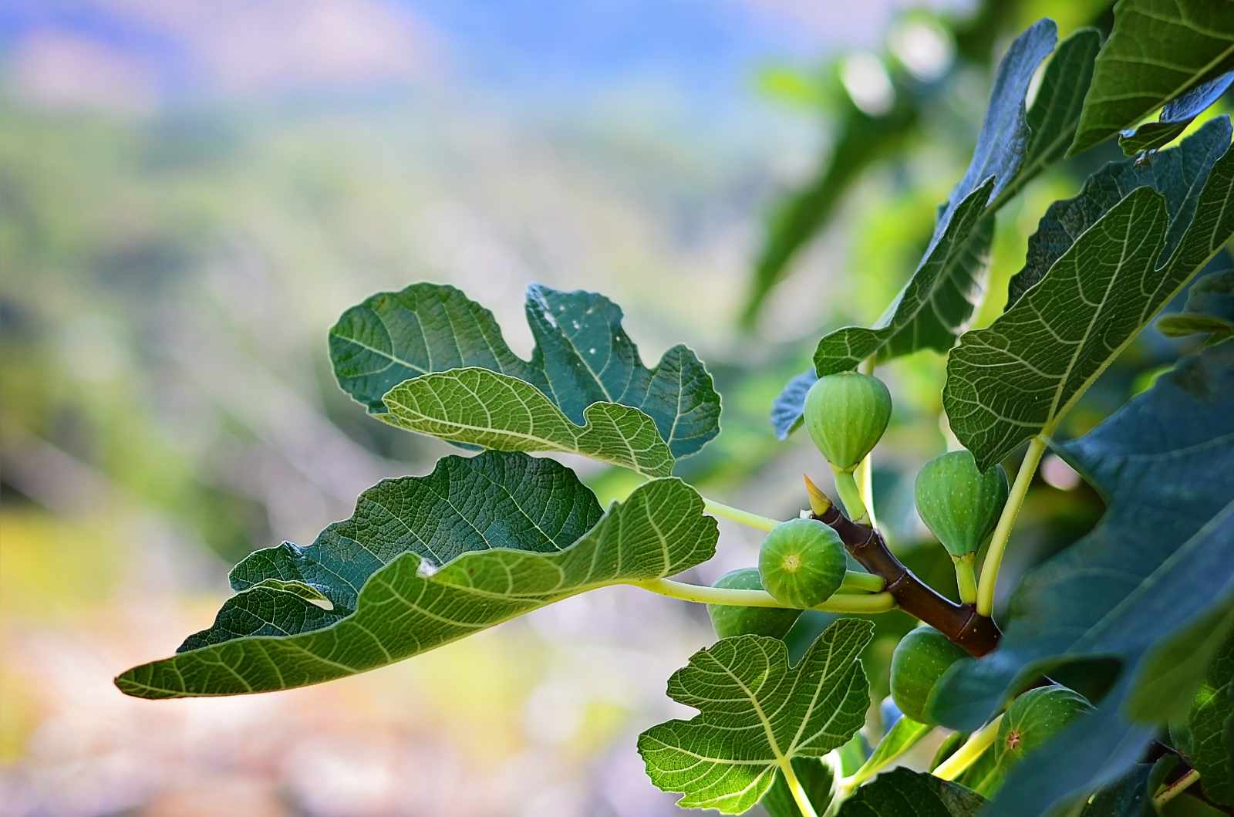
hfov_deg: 27.1
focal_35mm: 75
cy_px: 408
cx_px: 617
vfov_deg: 18.1
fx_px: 2565
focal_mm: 50
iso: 100
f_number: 2.8
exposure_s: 1/400
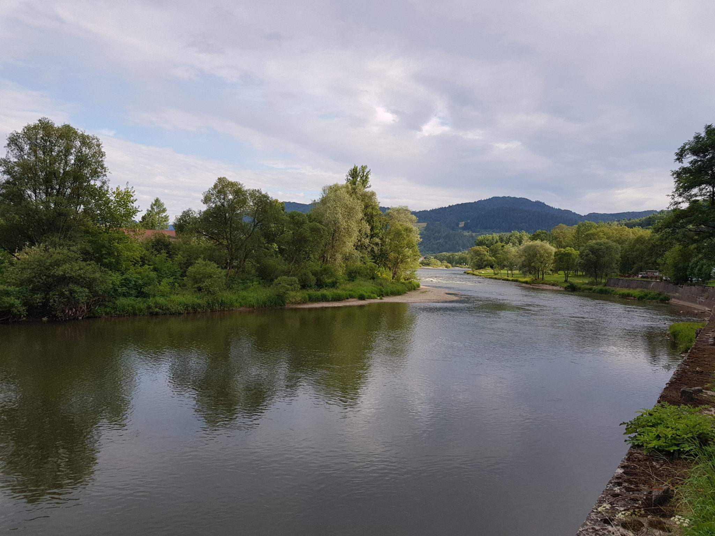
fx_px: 537
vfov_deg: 53.1
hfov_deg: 67.3
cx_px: 358
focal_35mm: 26
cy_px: 268
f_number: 1.7
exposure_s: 1/992
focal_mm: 4.2
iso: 40
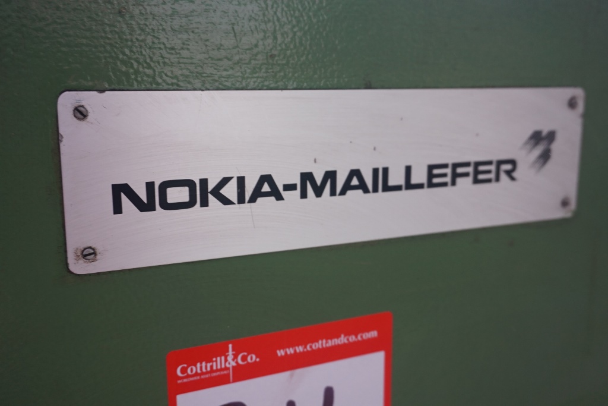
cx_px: 304
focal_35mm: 36
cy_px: 203
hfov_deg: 53.1
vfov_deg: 36.9
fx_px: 608
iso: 500
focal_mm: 24
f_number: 4.5
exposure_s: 1/60
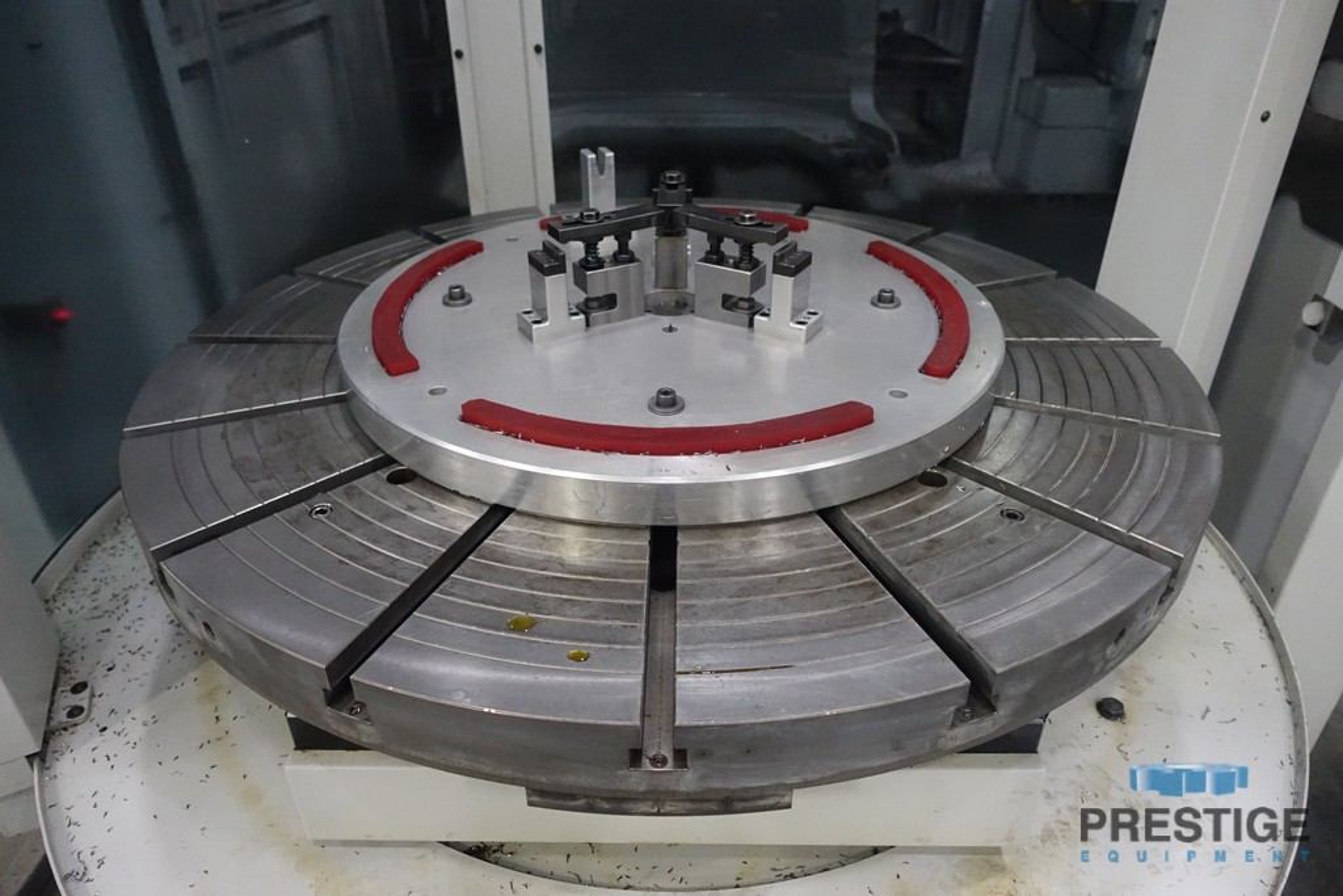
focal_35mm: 24
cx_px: 672
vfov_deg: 53.1
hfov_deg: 73.7
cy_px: 448
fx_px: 895
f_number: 1.8
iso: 2500
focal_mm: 8.8
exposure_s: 1/200
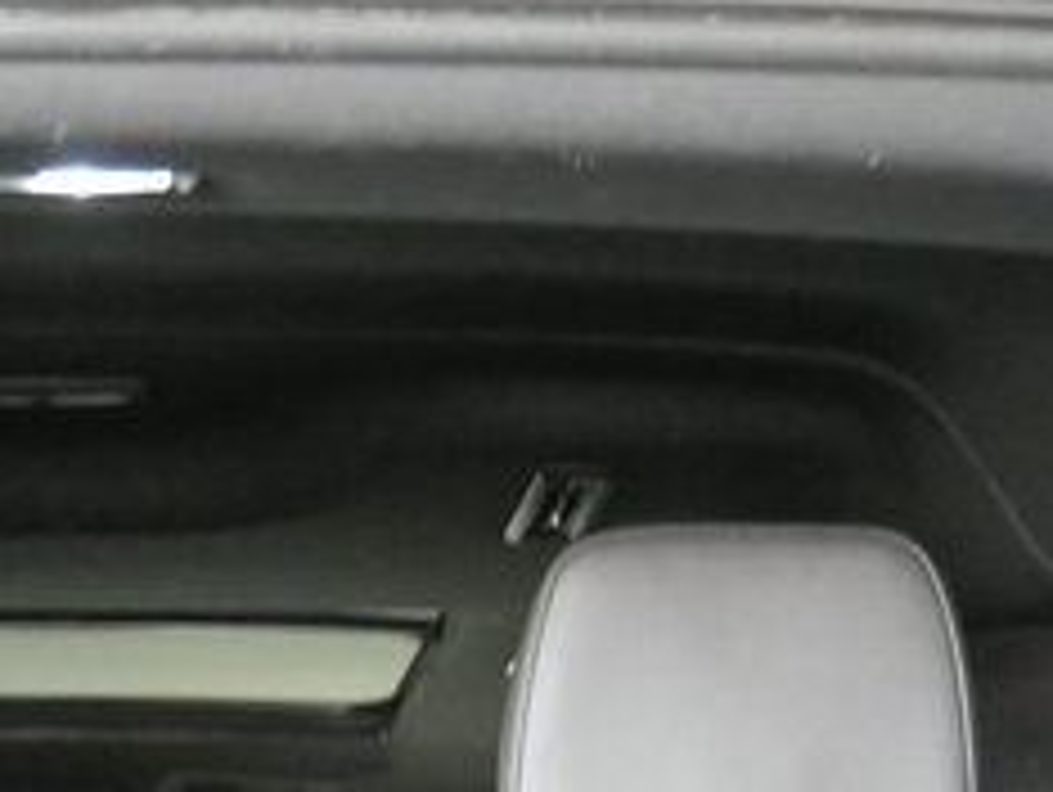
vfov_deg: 13.0
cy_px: 1332
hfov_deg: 18.2
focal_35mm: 105
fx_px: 3197
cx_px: -4
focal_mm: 12
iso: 3200
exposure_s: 1/15
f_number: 3.5
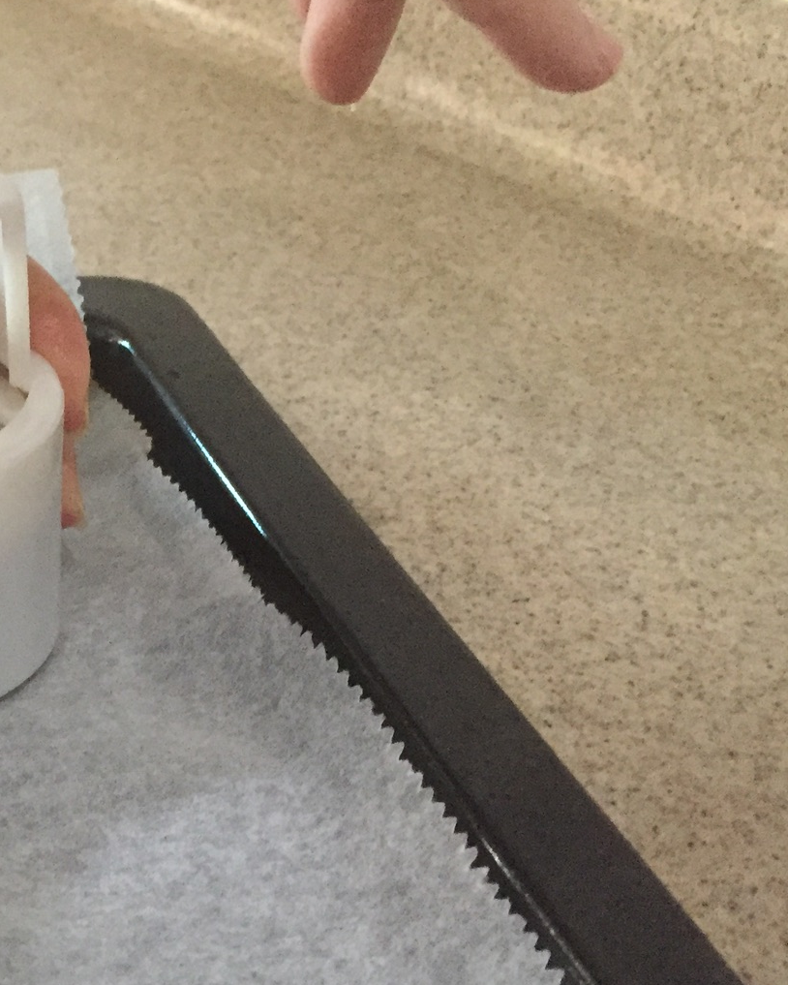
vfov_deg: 32.8
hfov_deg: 24.7
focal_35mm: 57
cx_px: -95
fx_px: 1661
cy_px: 623
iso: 250
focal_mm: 4.15
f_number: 2.2
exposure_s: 1/25
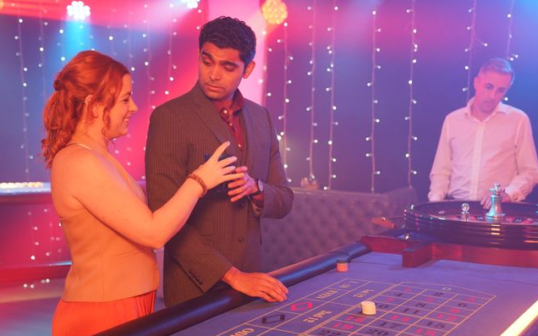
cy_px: 182
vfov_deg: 25.8
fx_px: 733
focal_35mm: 50
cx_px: 270
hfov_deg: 40.3
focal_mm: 48
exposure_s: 1/160
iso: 1000
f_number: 2.8
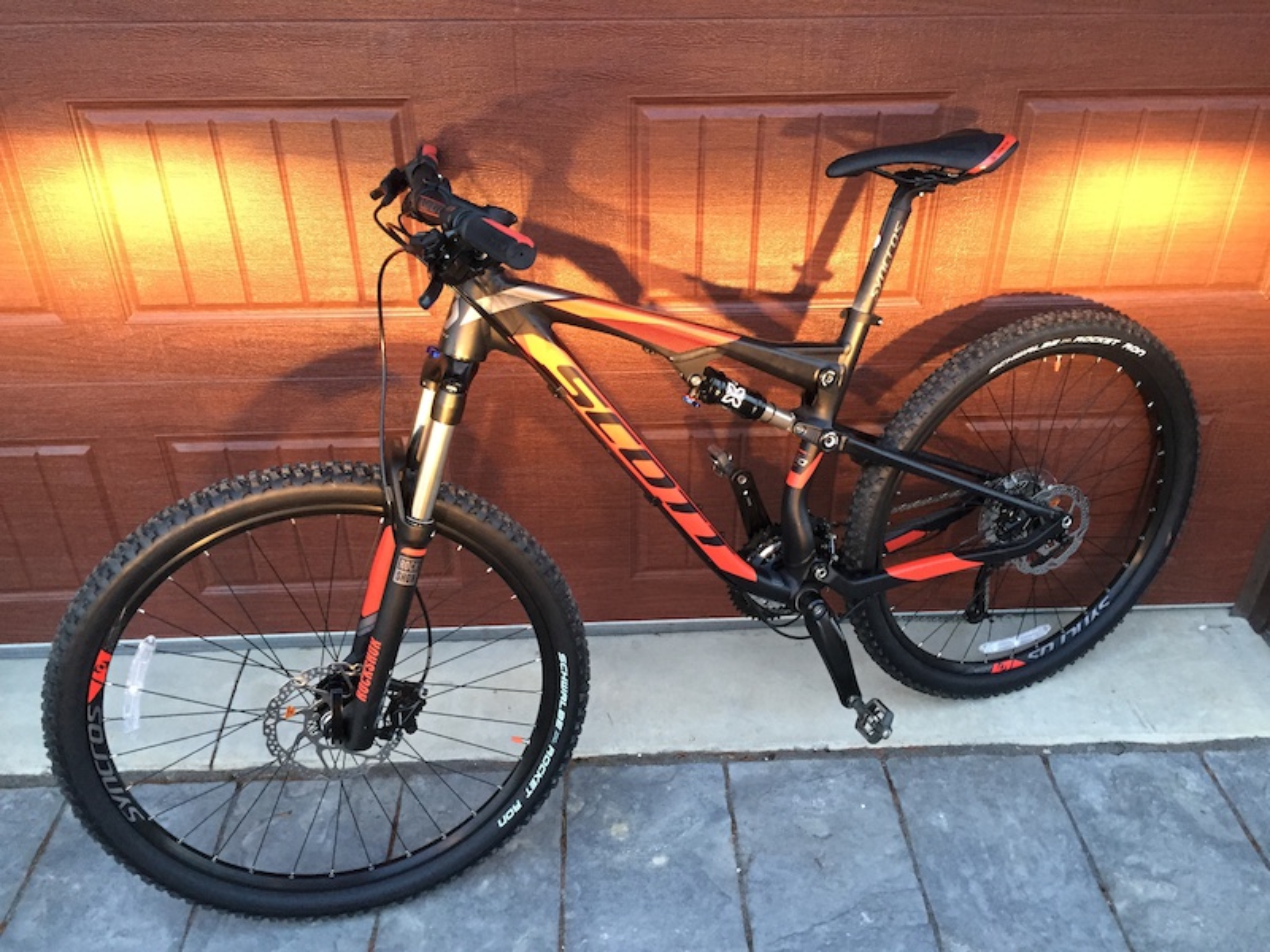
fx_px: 1064
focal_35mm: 29
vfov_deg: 48.2
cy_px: 476
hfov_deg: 61.7
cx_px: 635
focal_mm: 4.15
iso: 160
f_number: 2.2
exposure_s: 1/30
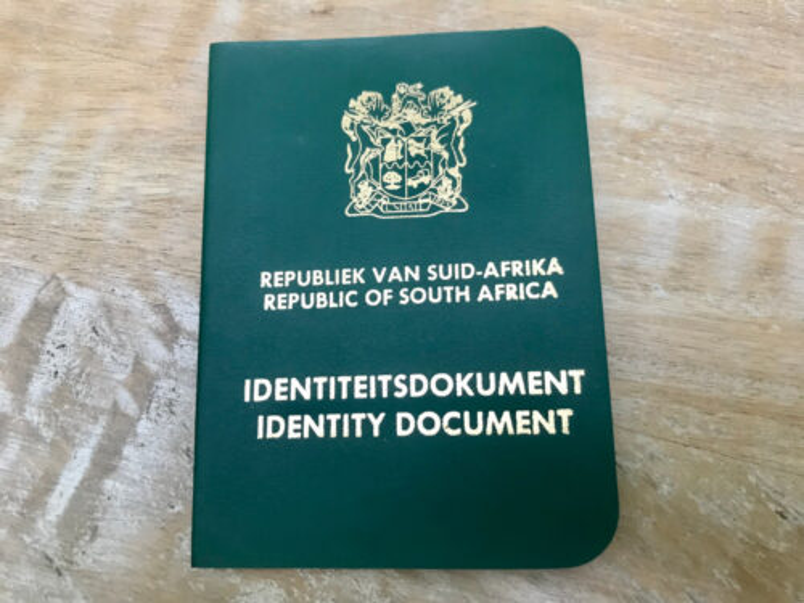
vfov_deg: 49.7
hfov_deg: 63.4
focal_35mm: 28
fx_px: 650
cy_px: 302
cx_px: 402
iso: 40
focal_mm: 3.99
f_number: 1.8
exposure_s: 1/20
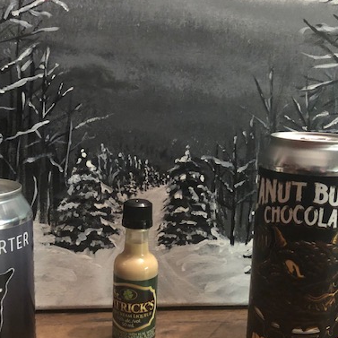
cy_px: 197
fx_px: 464
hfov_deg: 40.0
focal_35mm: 42
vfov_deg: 39.9
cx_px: 155
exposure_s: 1/4
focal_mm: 3.99
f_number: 1.8
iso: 125
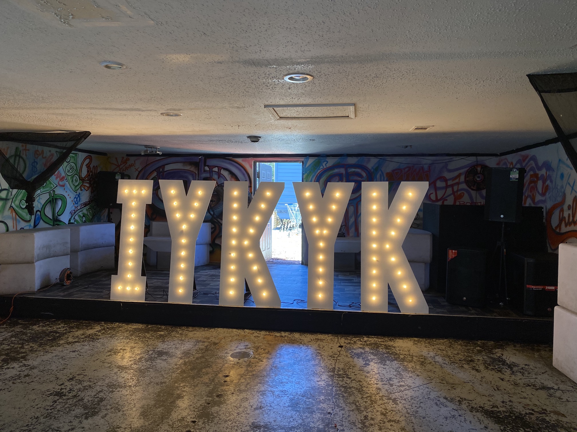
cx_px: 288
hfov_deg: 67.3
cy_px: 216
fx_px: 433
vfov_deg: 53.1
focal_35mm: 26
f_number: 1.8
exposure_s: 1/60
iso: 64
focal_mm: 4.25
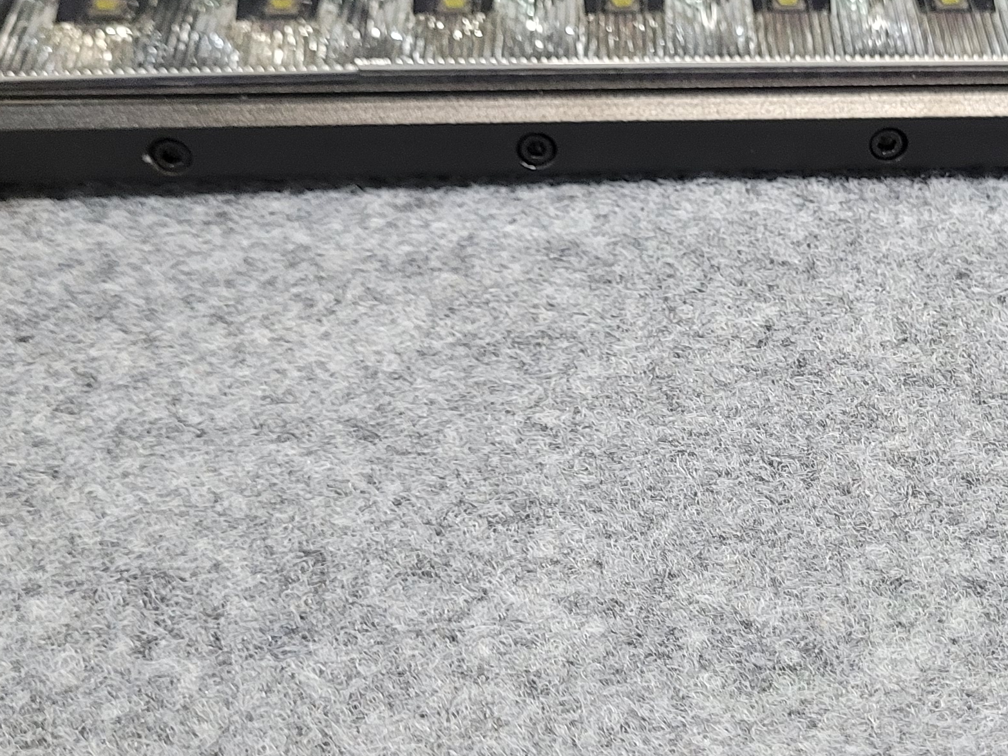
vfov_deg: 21.9
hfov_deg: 27.9
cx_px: 909
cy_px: 441
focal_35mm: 67
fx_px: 1951
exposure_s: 1/50
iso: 500
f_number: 1.8
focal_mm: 5.4
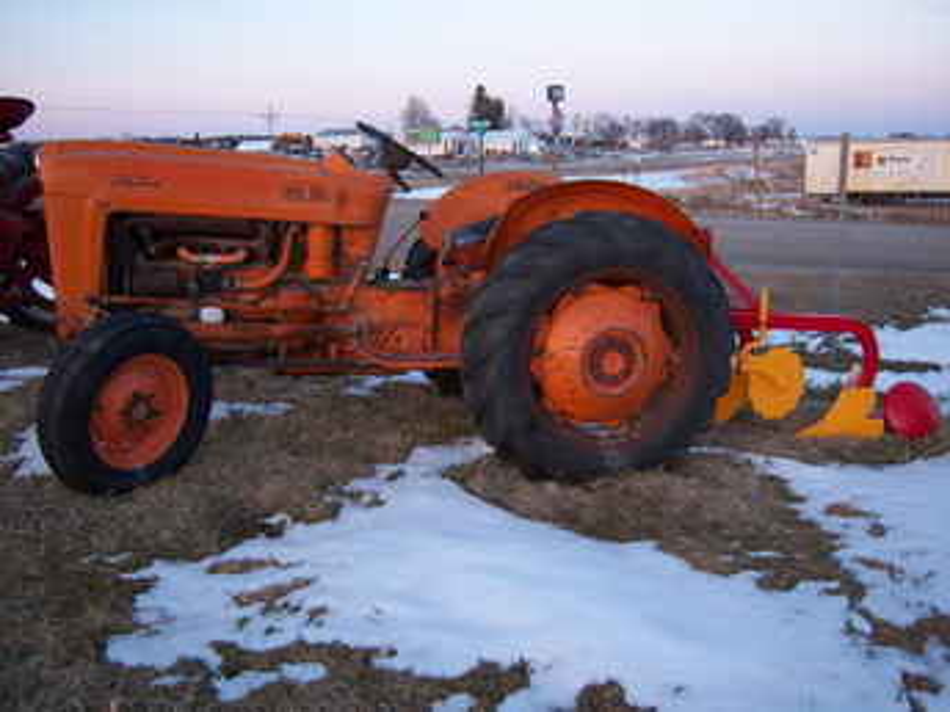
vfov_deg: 39.7
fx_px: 988
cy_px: 356
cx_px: 475
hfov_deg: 51.4
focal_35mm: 36
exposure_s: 1/60
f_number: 2.8
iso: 80
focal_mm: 7.5
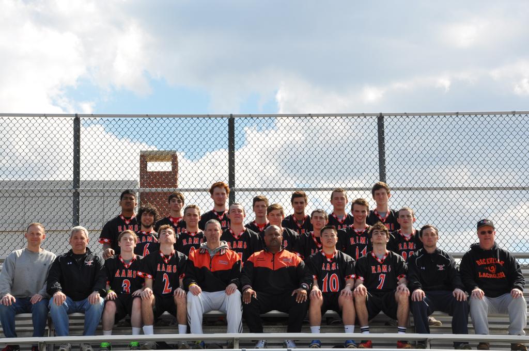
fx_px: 1453
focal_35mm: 99
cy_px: 176
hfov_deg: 20.6
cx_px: 264
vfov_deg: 13.8
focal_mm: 66
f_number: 13
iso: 200
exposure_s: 1/200
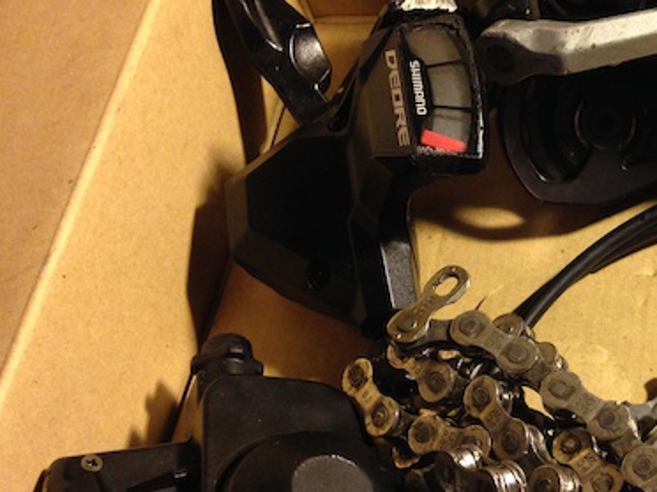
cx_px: 675
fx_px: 1348
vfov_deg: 20.7
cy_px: 273
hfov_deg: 25.8
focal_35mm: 71
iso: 160
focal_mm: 4.12
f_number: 2.4
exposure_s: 1/20
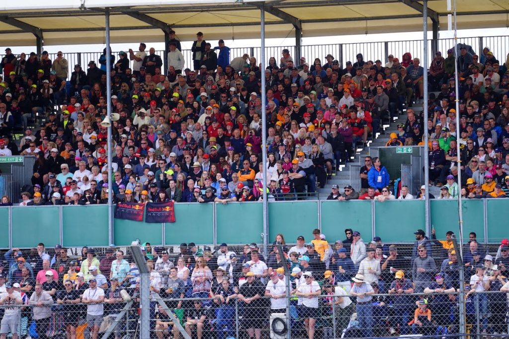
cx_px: 254
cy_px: 170
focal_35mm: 206
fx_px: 2913
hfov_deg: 10.0
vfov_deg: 6.7
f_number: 5.6
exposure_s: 1/250
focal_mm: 206
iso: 160
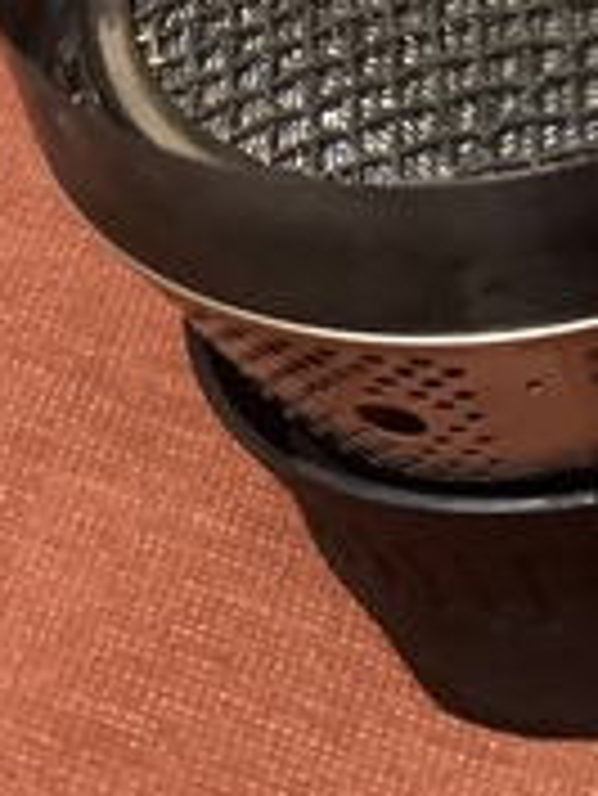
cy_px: -220
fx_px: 2531
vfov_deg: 16.9
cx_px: 1252
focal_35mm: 110
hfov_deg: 11.8
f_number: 1.8
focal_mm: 4.25
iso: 640
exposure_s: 1/30
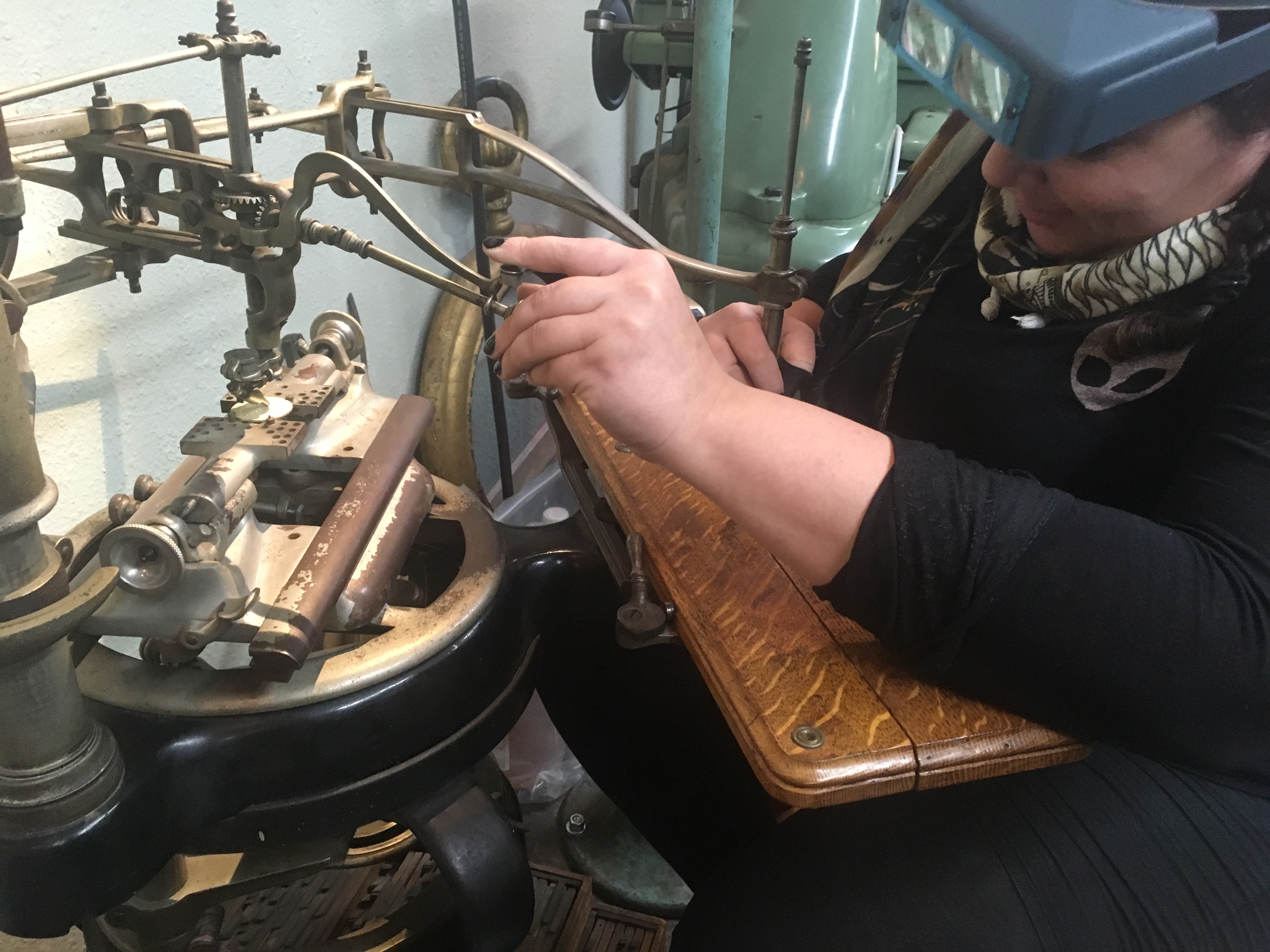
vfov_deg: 48.2
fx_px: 1064
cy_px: 476
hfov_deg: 61.7
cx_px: 635
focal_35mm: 29
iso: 200
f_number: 2.2
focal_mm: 4.15
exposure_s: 1/20
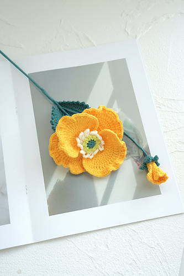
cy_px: 138
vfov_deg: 41.9
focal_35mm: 47
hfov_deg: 28.6
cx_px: 92
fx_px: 361
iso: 3200
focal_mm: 47
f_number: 8
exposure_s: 1/400
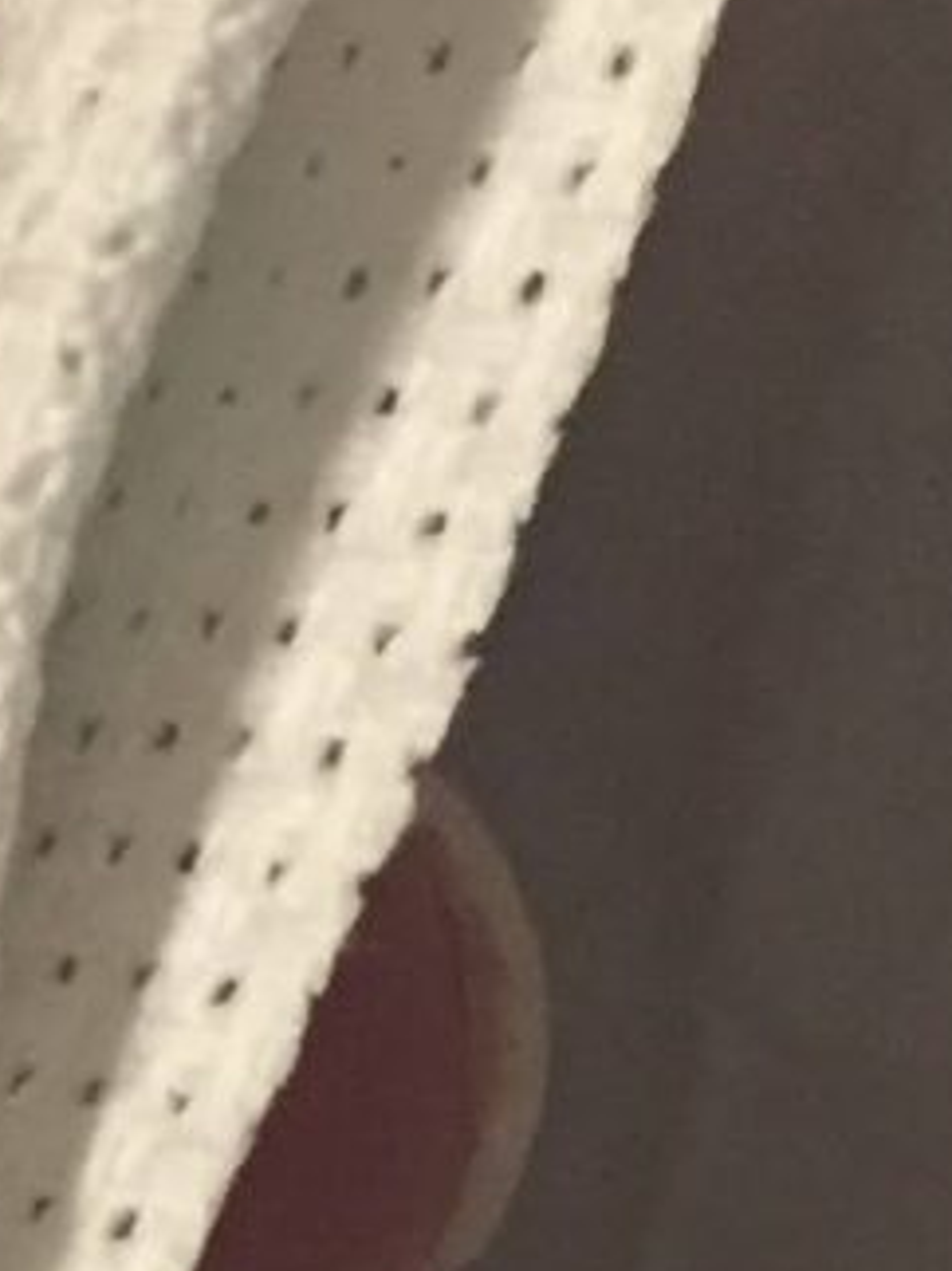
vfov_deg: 10.4
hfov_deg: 8.1
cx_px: 256
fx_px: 6752
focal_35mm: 184
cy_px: 1826
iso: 250
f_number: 2.2
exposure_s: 1/15
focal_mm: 4.15
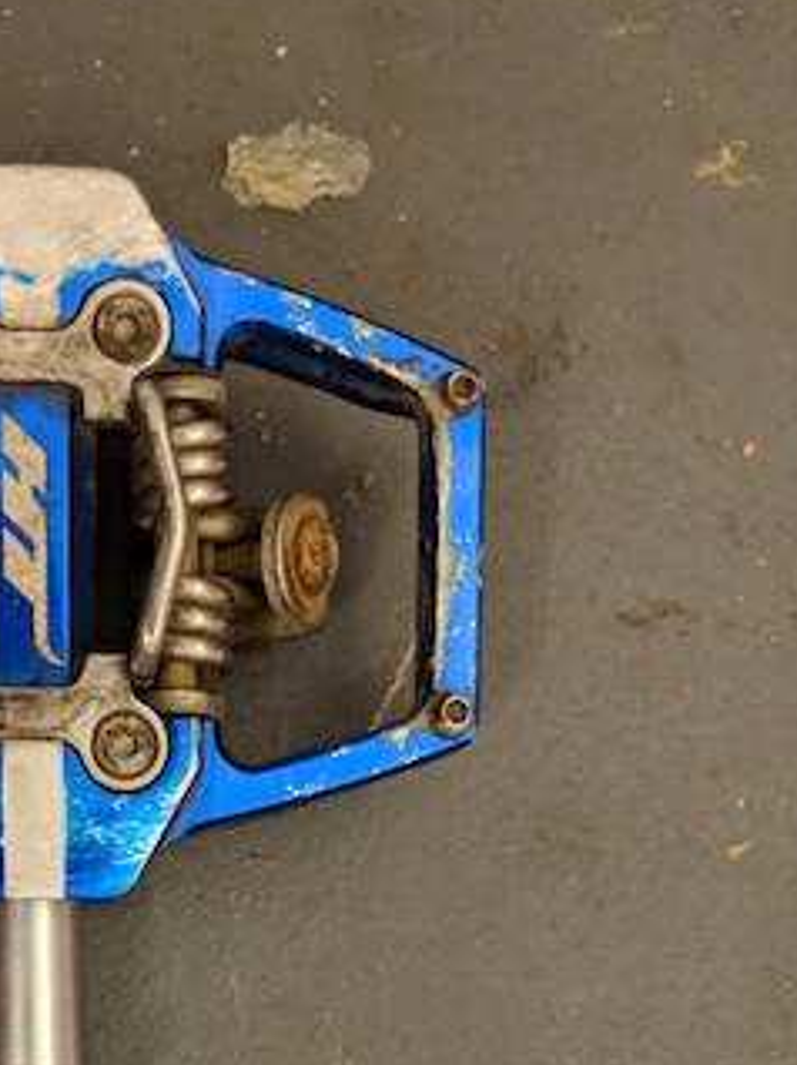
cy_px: 1293
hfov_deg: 21.3
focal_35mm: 68
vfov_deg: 25.5
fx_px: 2090
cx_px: 141
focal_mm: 4.44
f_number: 1.8
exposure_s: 1/33.4
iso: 488
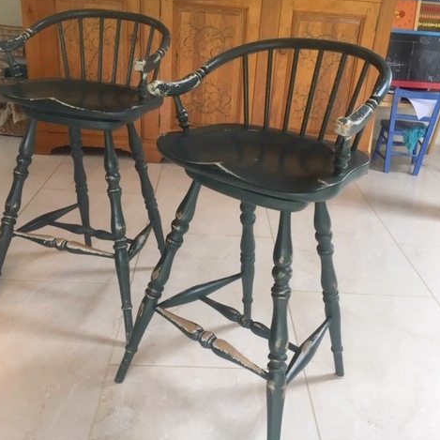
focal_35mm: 35
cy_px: 219
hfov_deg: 47.2
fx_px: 503
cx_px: 233
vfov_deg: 47.2
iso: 100
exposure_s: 1/33
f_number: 2.2
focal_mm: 4.15
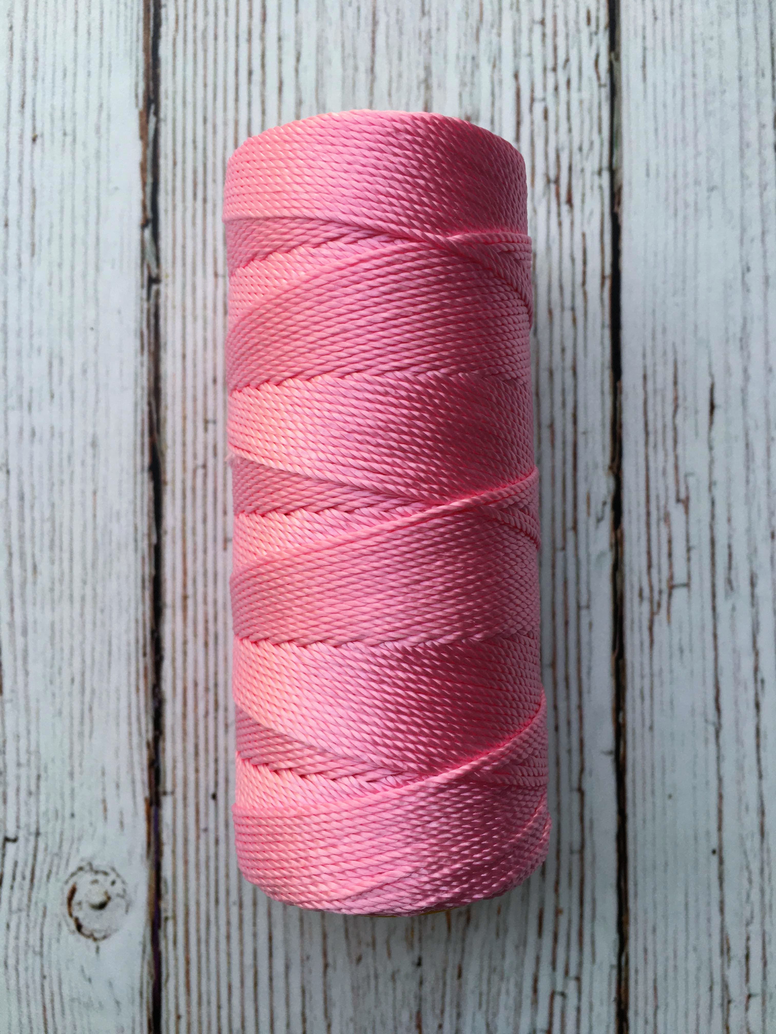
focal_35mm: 29
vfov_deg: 61.7
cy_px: 517
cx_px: 388
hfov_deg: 48.2
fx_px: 867
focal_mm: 4.15
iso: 40
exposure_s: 1/120
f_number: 2.2
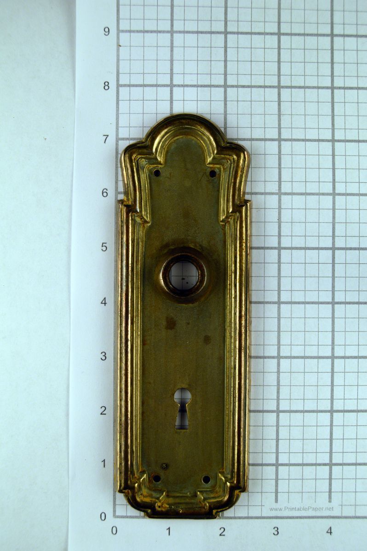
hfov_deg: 38.3
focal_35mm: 34
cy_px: 276
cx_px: 184
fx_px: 528
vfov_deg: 55.1
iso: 160
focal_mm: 23
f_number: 5.6
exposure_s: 1/60
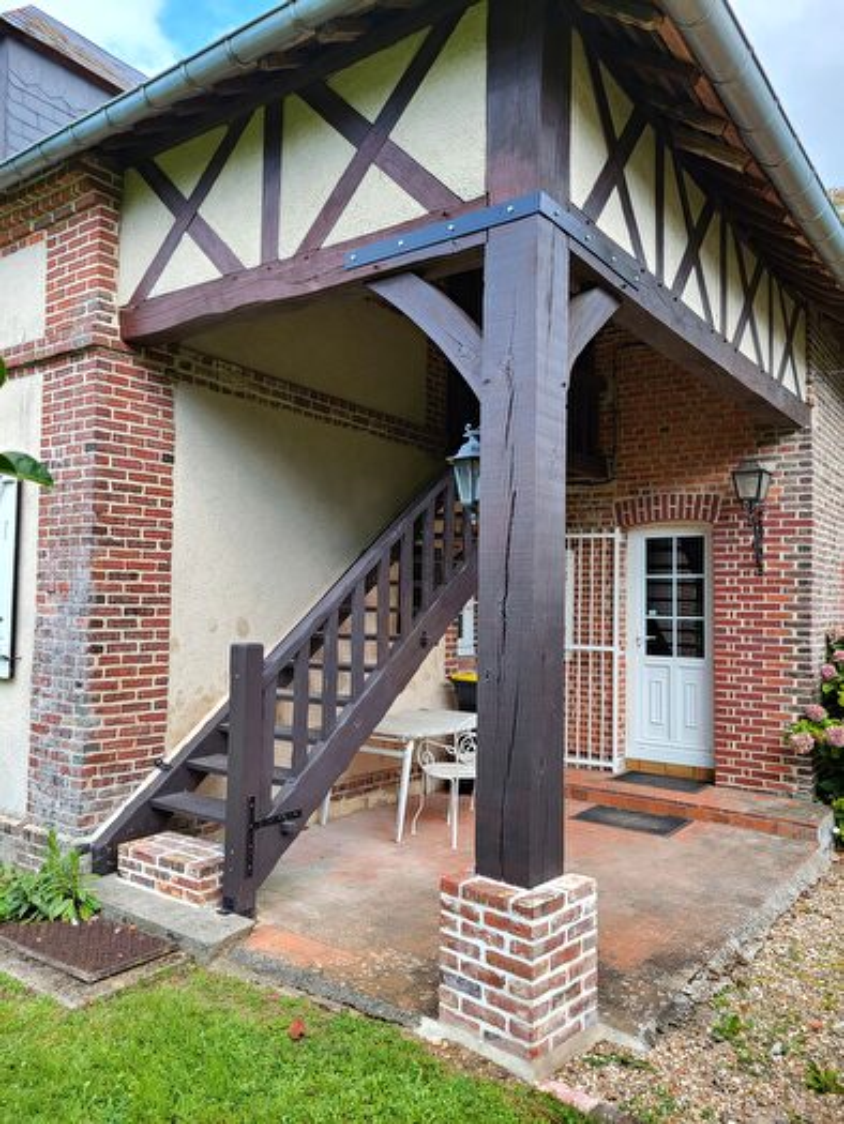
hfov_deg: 53.1
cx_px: 422
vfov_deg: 67.3
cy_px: 562
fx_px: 845
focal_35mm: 26
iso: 40
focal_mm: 5.4
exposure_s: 1/403
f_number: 1.8
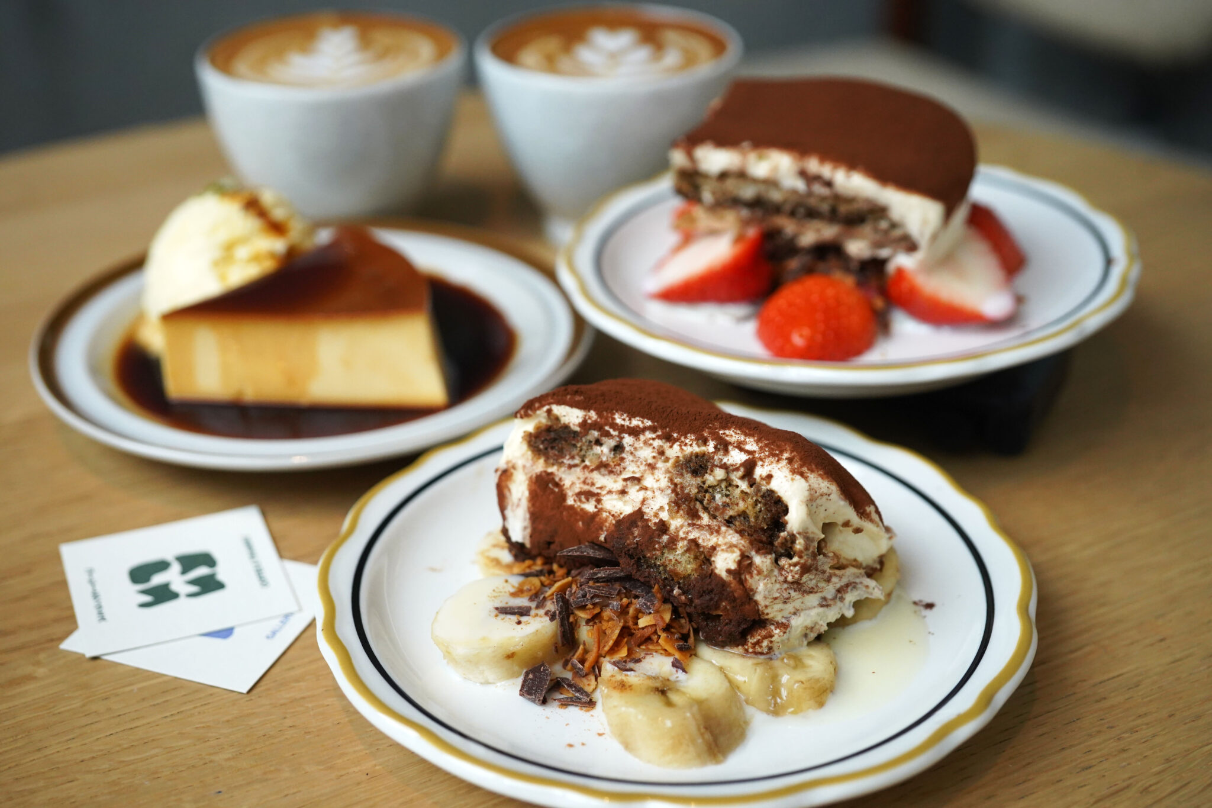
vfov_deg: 27.0
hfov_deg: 39.6
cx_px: 606
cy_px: 404
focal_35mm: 50
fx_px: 1683
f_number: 4
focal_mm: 50
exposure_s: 1/1600
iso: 3200
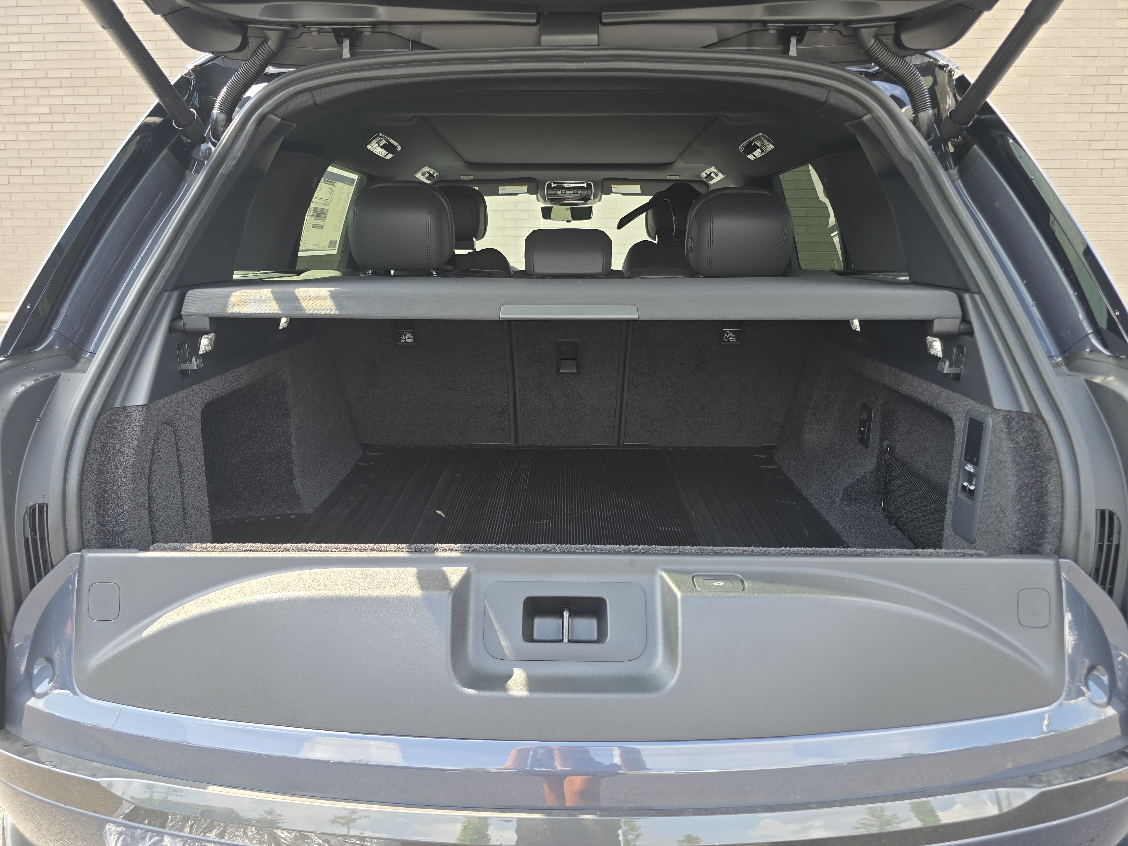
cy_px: 423
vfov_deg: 58.9
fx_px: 749
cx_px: 564
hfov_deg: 73.9
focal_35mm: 23
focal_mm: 6.3
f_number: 1.7
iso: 32
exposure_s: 1/180
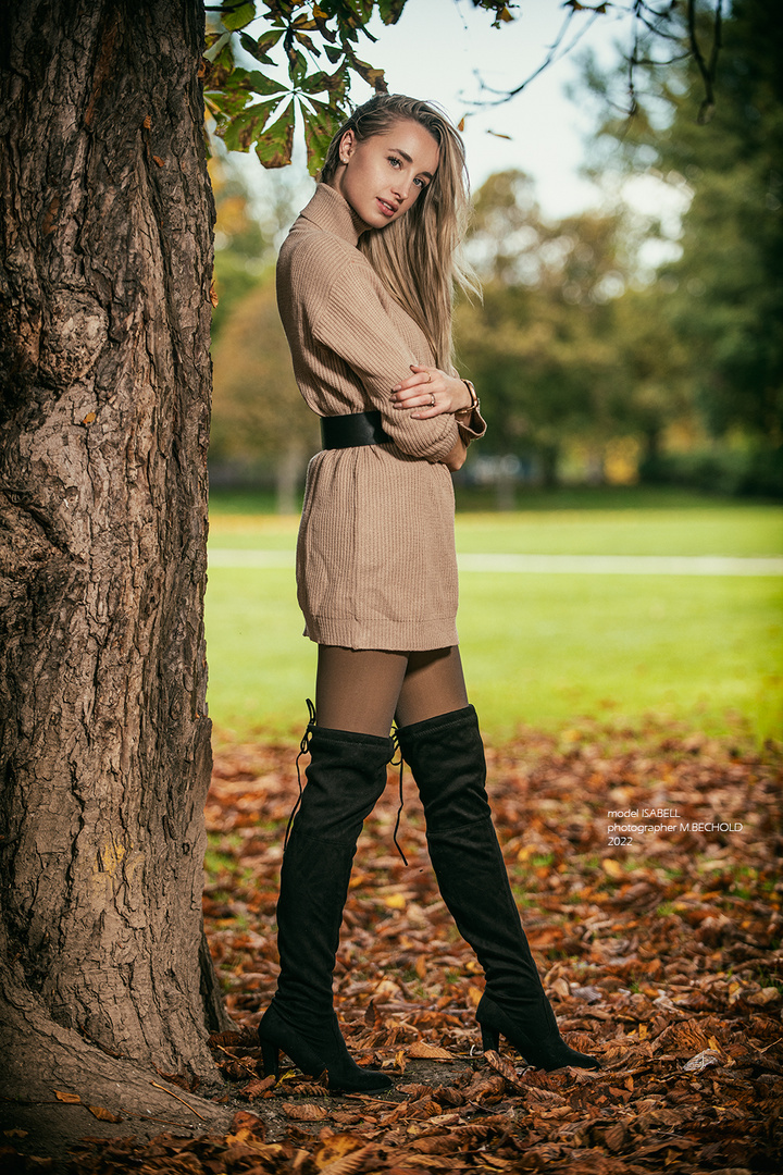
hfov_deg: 12.5
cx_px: 392
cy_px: 588
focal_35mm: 110
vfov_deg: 18.6
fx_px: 3588
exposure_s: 1/500
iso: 100
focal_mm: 110
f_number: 3.2
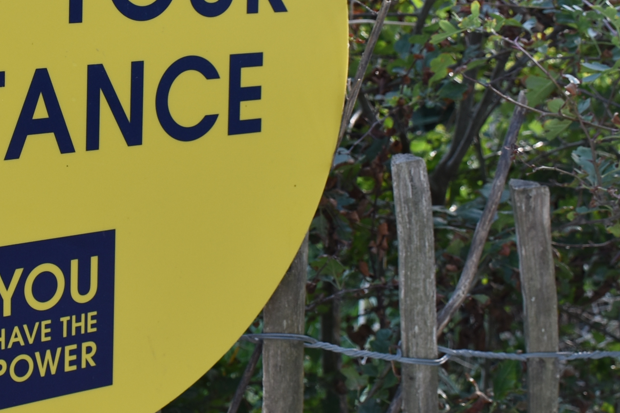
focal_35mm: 84
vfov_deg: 16.2
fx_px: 1447
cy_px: 102
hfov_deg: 23.1
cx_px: -23
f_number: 4.5
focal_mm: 18
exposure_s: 1/80
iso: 100
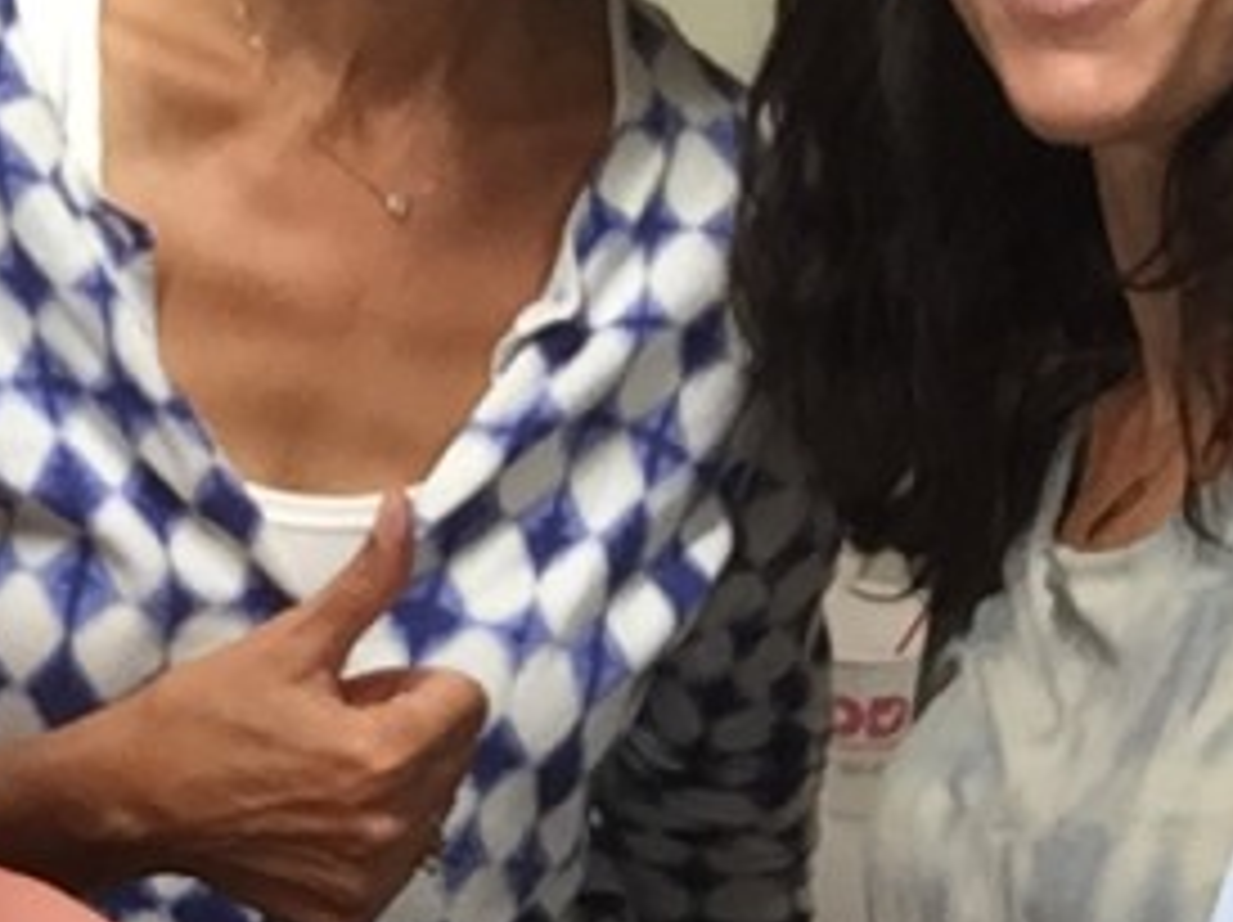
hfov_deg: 16.9
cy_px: -274
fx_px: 4128
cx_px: 302
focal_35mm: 116
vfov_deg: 12.4
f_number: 2.2
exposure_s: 1/30
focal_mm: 2.65
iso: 80
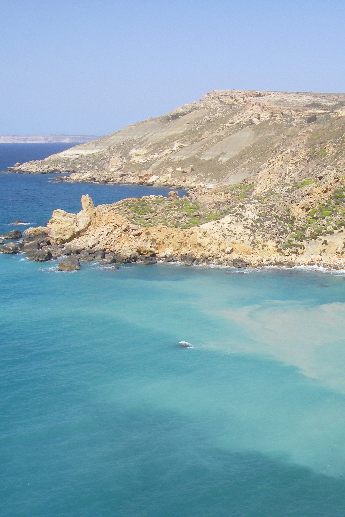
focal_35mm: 53
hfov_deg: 24.9
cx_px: 302
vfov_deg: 37.5
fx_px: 762
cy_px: 259
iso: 64
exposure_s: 1/250
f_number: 6.6
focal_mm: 6.3
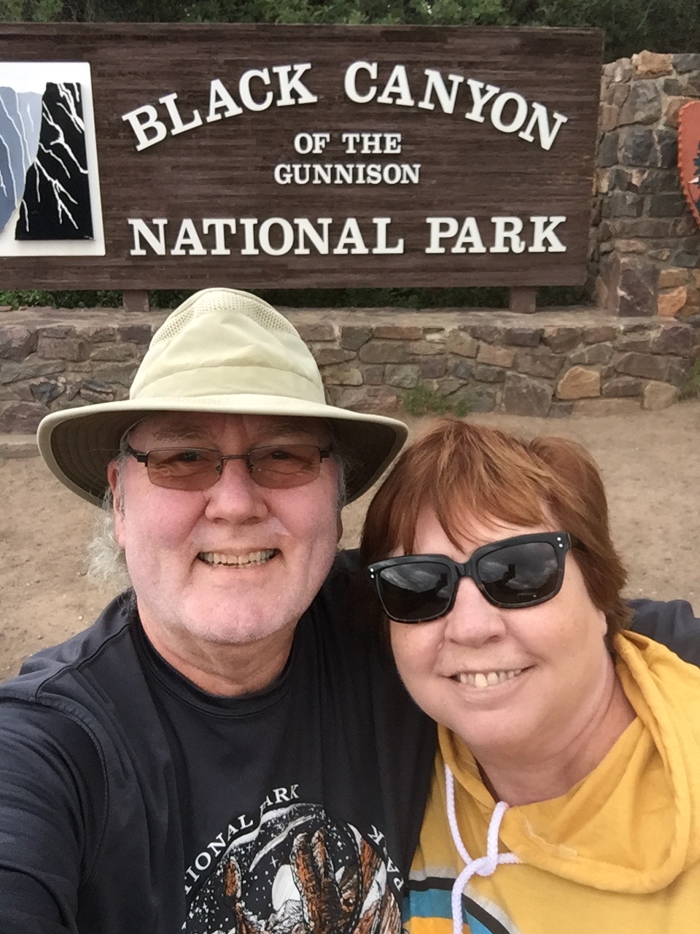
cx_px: 350
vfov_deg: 58.4
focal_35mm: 31
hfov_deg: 45.4
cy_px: 467
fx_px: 836
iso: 40
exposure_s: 1/120
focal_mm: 2.65
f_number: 2.2
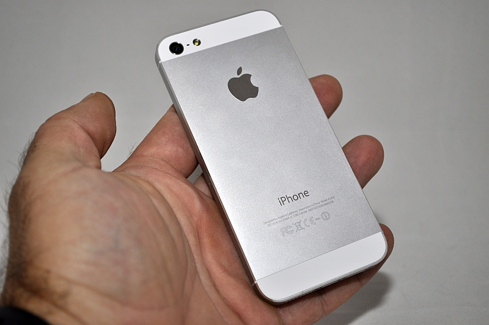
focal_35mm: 66
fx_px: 895
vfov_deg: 20.6
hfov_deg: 30.6
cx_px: 244
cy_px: 162
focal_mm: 44
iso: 200
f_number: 5.3
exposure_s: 1/60
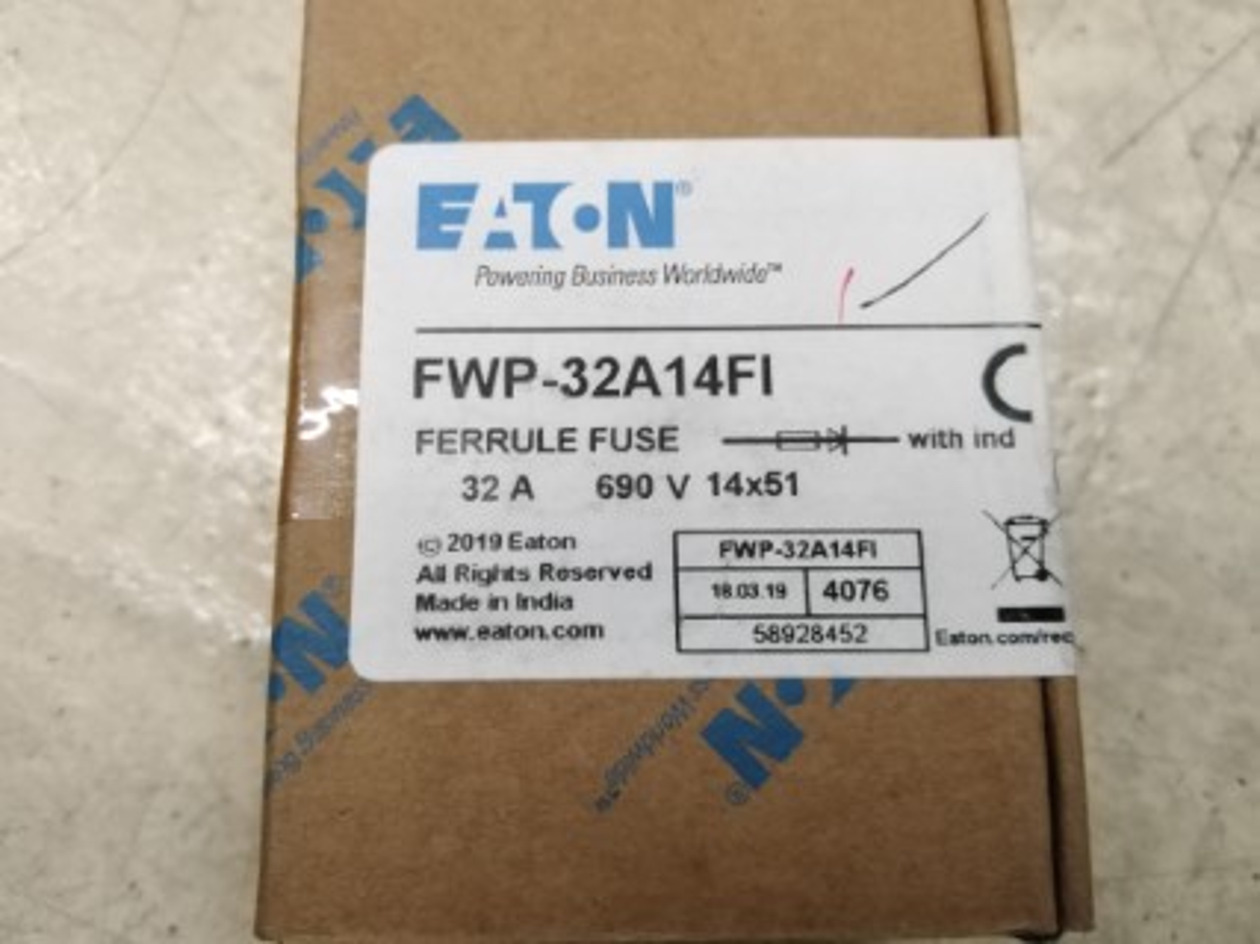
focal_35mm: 26
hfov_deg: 67.3
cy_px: 472
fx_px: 946
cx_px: 630
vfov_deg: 53.0
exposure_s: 1/20
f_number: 1.8
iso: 386
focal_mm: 3.59
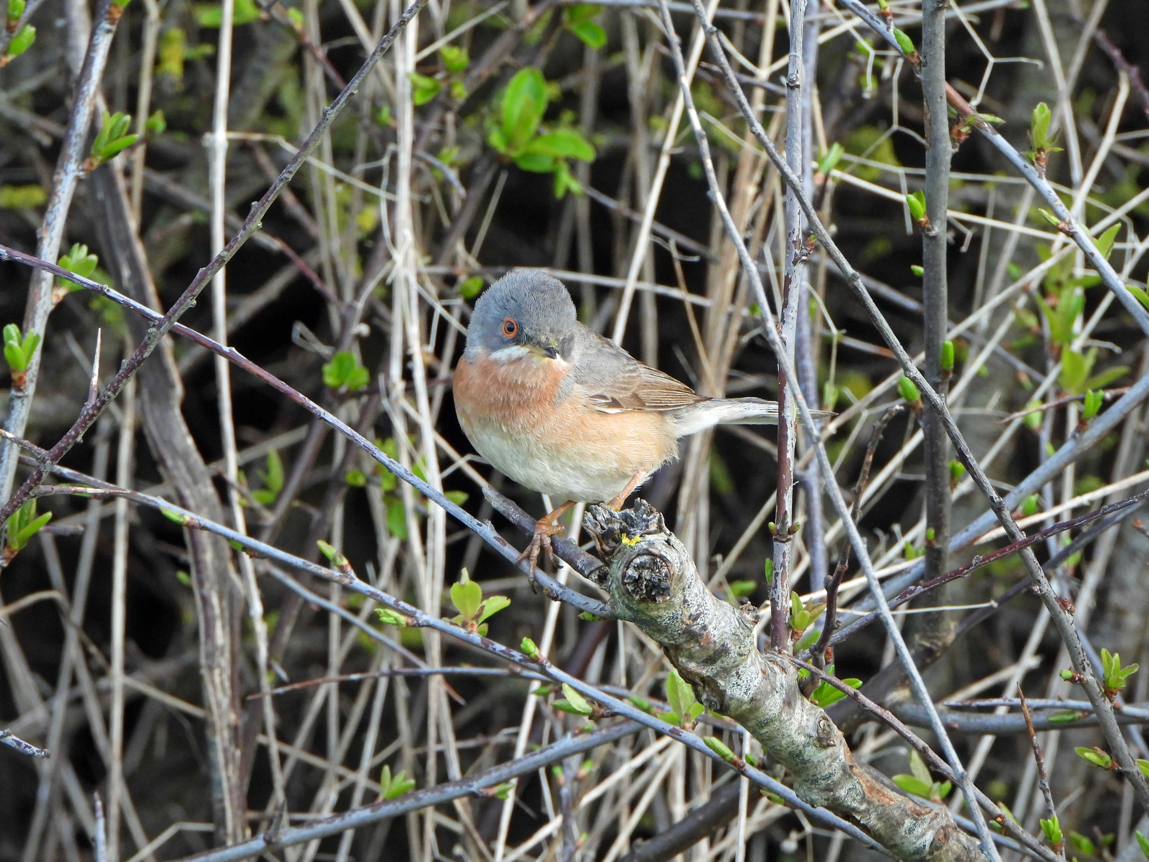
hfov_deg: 2.8
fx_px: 23235
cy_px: 431
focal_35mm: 700
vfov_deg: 2.1
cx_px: 574
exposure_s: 1/250
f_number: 5
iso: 400
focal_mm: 126
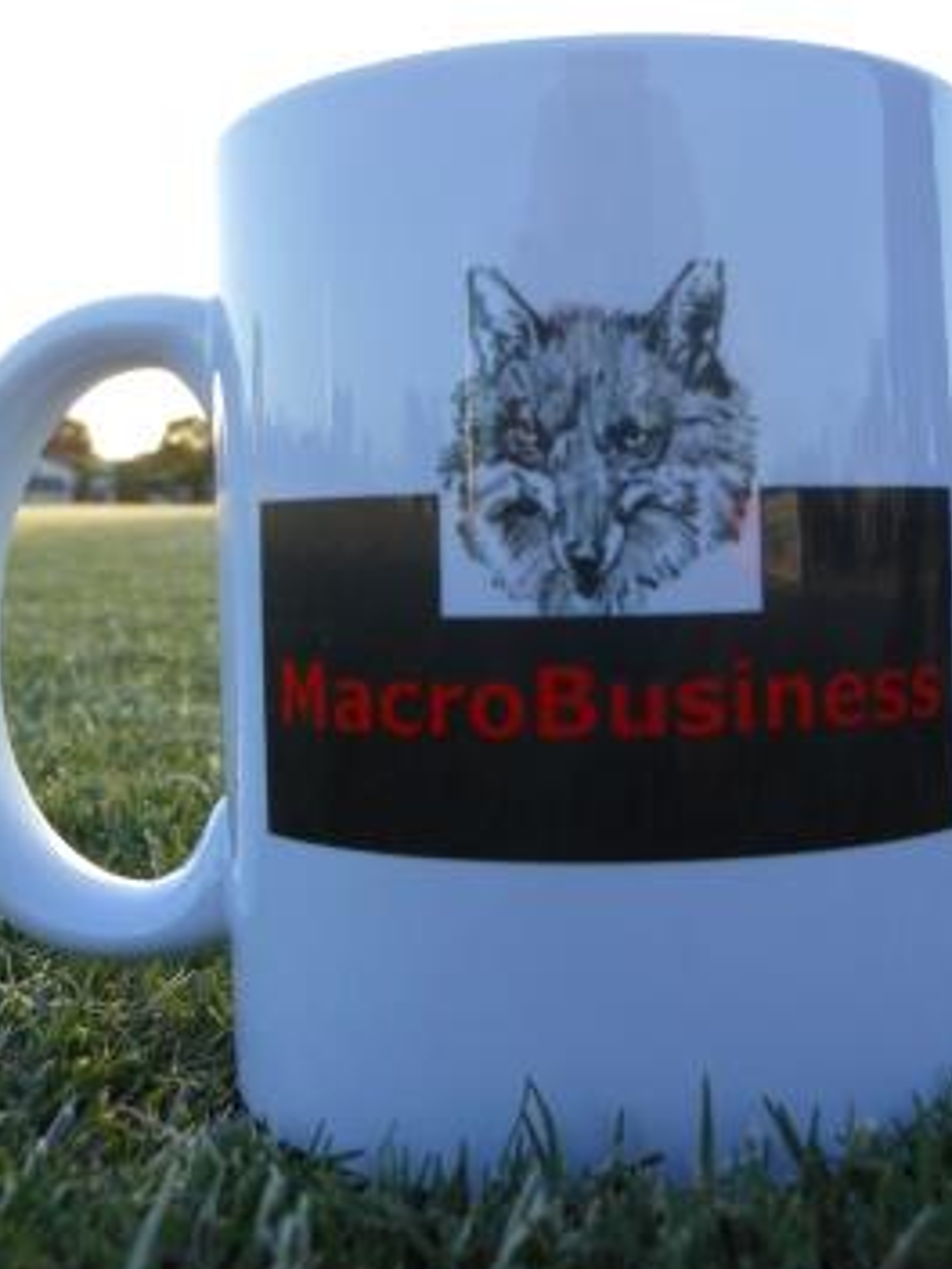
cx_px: 537
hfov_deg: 34.3
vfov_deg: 44.6
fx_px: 1540
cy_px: 512
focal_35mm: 42
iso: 80
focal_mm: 5.9
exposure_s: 1/160
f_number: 4
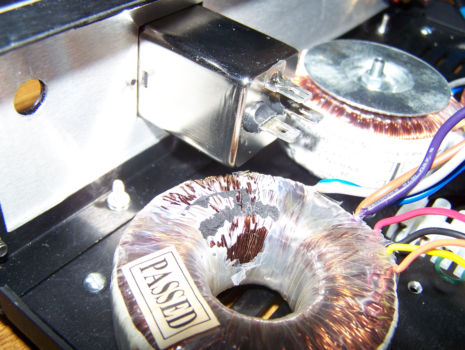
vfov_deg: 37.8
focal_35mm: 38
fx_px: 511
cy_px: 175
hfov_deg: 48.9
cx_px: 232
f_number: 2.8
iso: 100
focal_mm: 6.3
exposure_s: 1/60
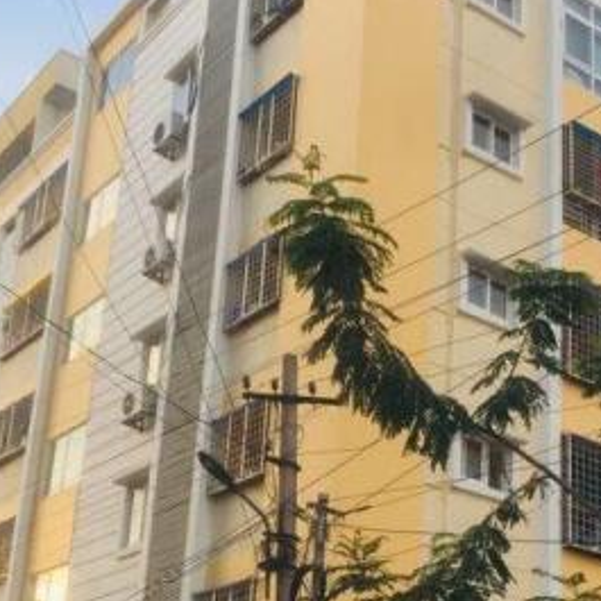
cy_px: 497
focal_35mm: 62
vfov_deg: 27.1
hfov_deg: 27.7
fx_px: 1218
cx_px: 327
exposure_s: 1/514
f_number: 2.2
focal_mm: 4.15
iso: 32
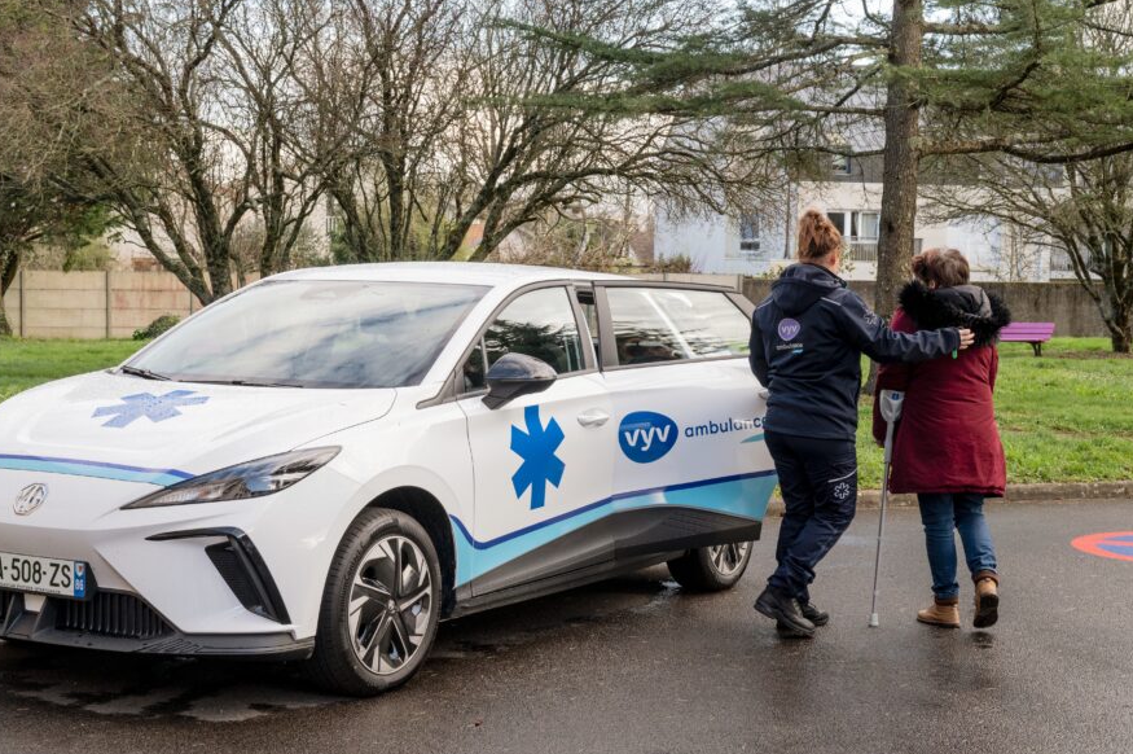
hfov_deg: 36.2
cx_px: 628
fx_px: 1730
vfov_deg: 24.6
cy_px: 427
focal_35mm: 55
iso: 800
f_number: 9
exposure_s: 1/200
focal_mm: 47
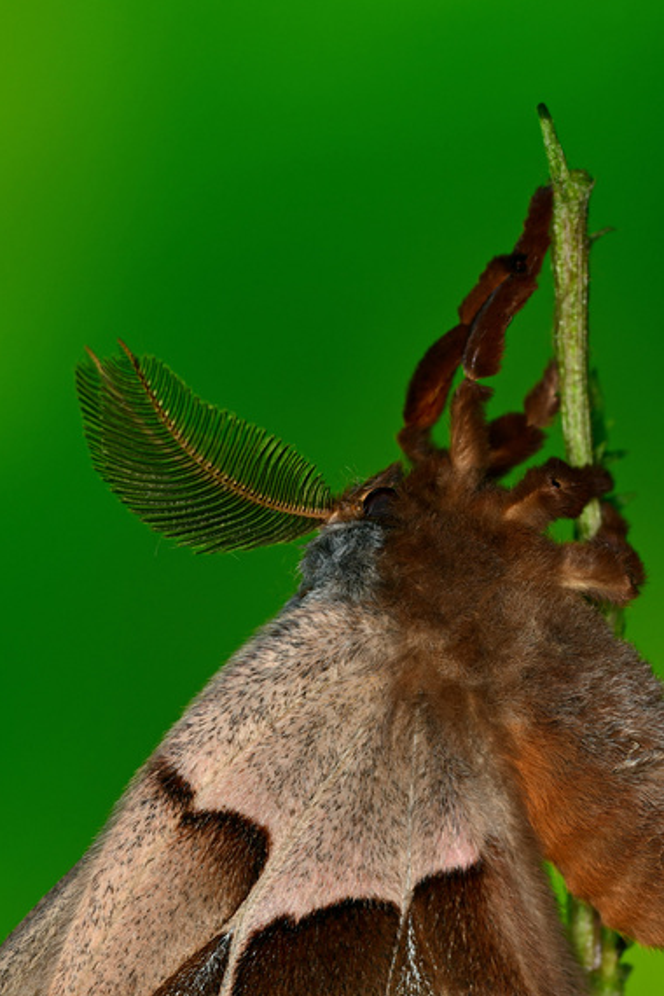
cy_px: 895
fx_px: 5505
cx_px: 287
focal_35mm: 199
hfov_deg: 6.9
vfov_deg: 10.3
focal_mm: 105
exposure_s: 1/6
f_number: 16
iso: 160
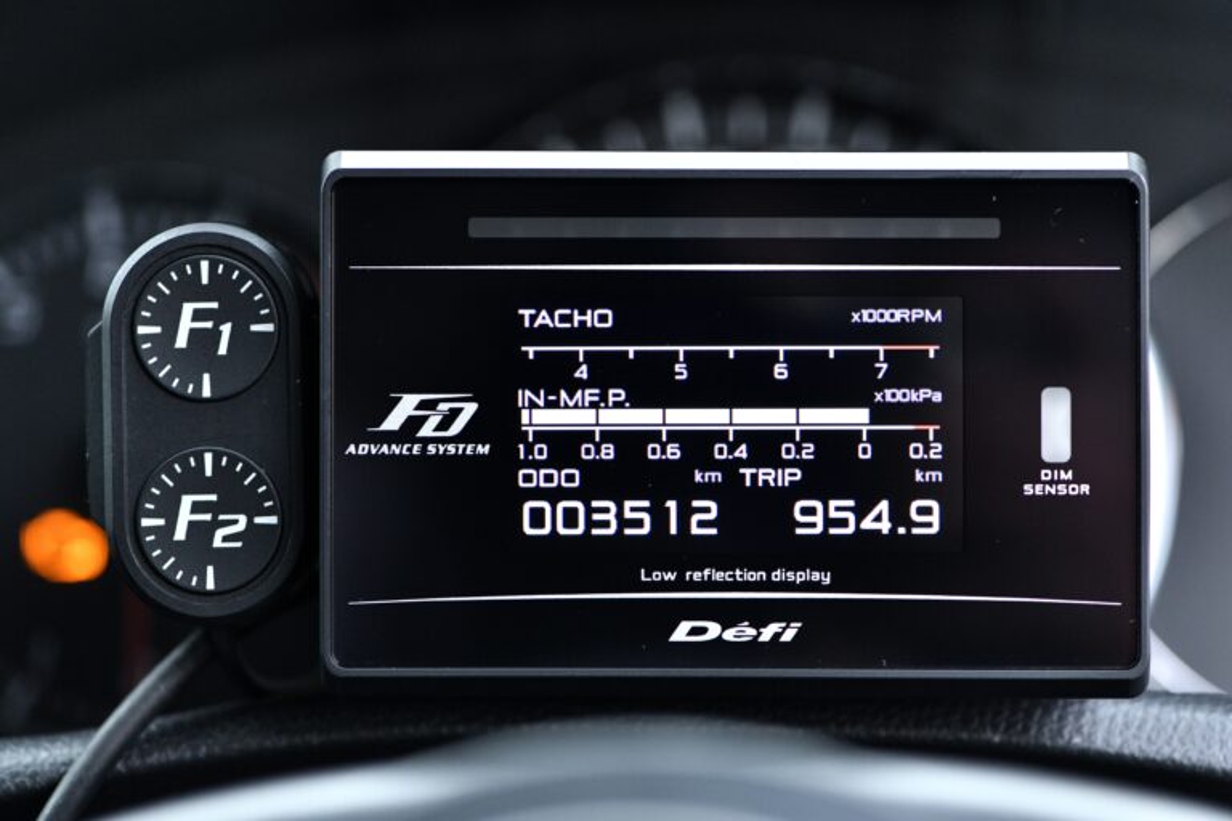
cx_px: 616
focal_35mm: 105
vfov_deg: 13.0
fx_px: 3593
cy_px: 410
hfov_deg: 19.5
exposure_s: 1/160
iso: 1600
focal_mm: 105
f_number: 7.1
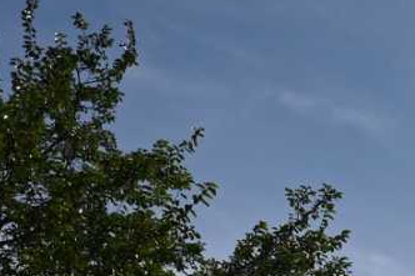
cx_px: 1065
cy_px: 559
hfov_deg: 11.1
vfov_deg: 8.7
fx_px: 1705
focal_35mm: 148
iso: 1000
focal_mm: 24
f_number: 8
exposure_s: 1/8000
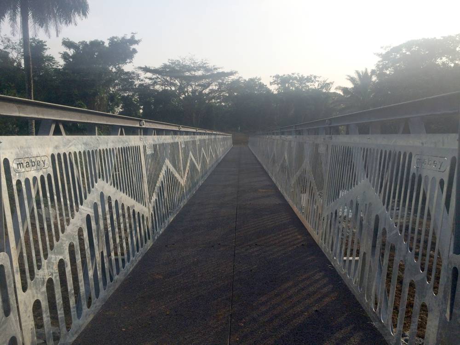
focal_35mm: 29
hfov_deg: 61.7
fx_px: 385
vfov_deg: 48.2
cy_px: 172
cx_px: 230
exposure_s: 1/2053
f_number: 2.2
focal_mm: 4.15
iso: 32
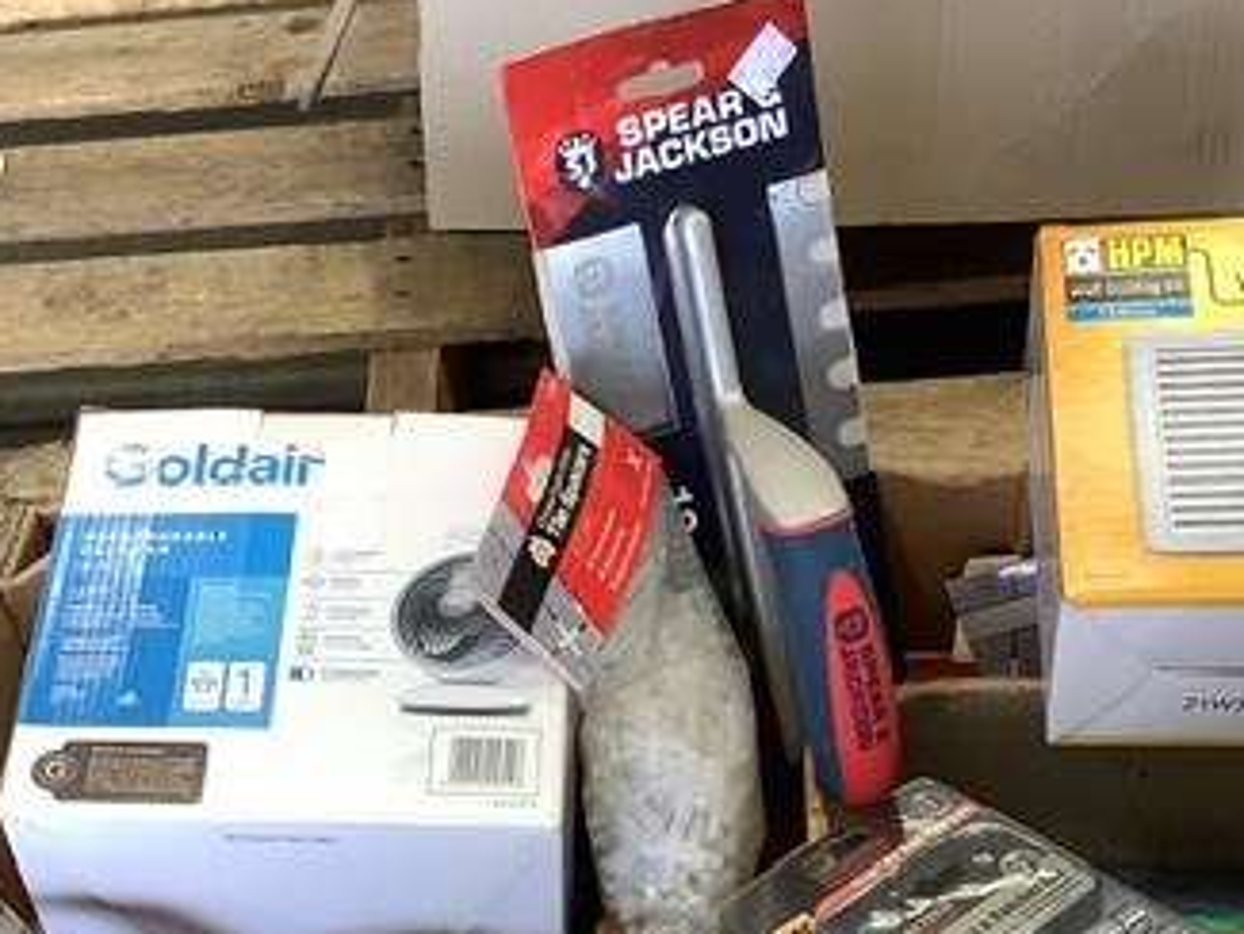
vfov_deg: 23.4
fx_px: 2193
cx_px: 570
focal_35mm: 61
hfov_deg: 31.7
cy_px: 838
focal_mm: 3.3
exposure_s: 1/50
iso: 64
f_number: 2.4
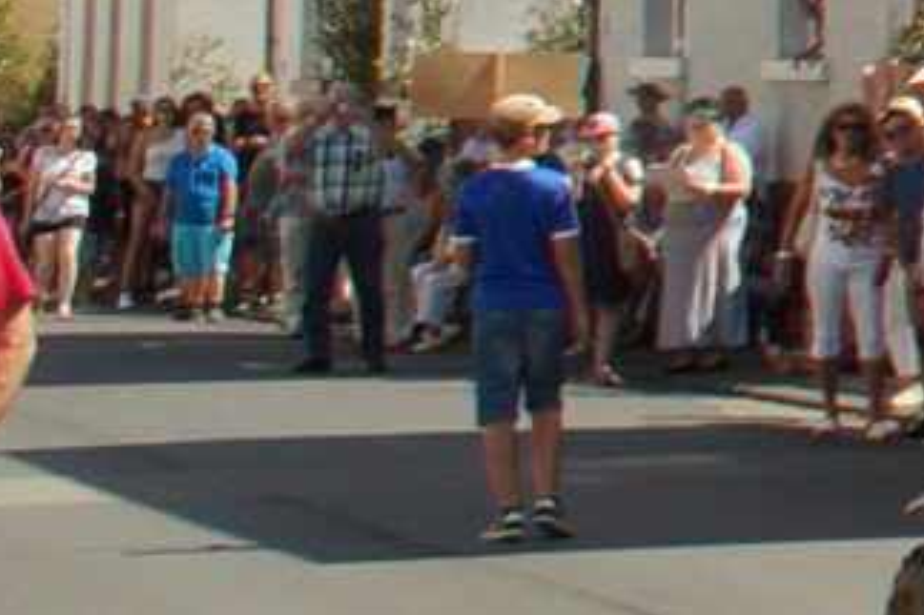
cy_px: -732
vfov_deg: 6.2
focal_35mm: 214
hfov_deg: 7.2
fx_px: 5490
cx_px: 3645
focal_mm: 18
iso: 400
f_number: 9
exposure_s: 1/640
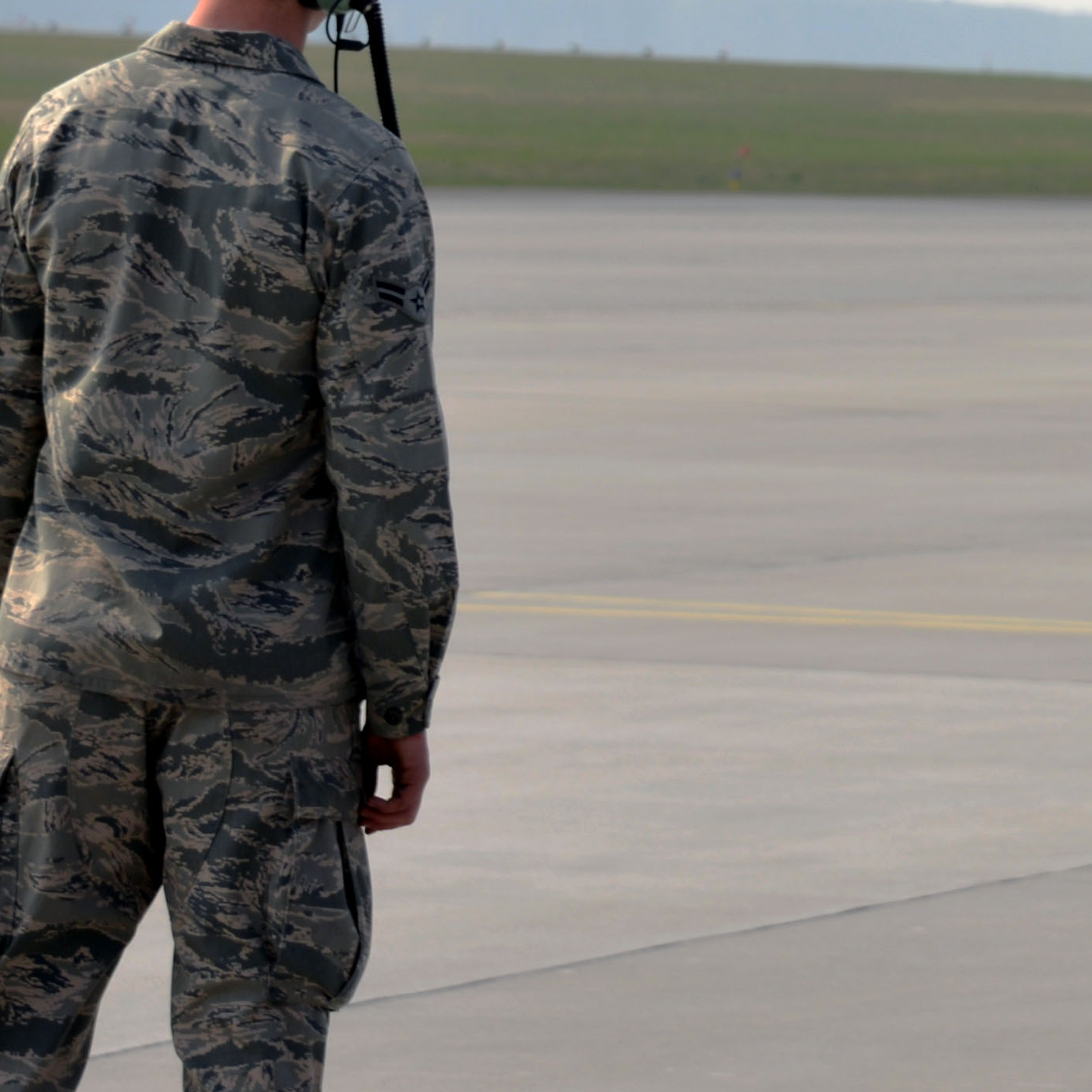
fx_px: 13705
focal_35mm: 384
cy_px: 151
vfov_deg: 4.6
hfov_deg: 4.6
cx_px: 1096
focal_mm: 105
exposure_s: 1/200
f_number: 10
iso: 100
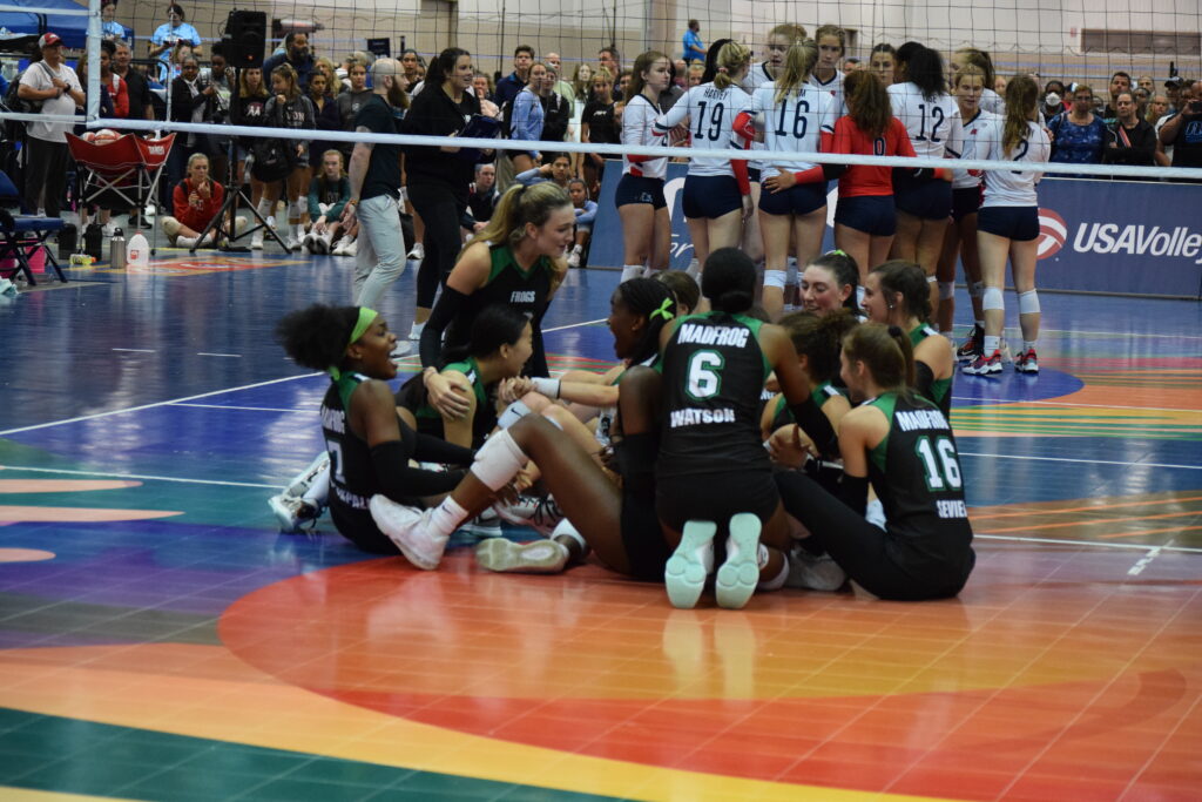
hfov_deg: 19.5
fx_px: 3506
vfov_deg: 13.0
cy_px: 401
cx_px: 601
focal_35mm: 105
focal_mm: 70
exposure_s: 1/500
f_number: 4.2
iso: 3200
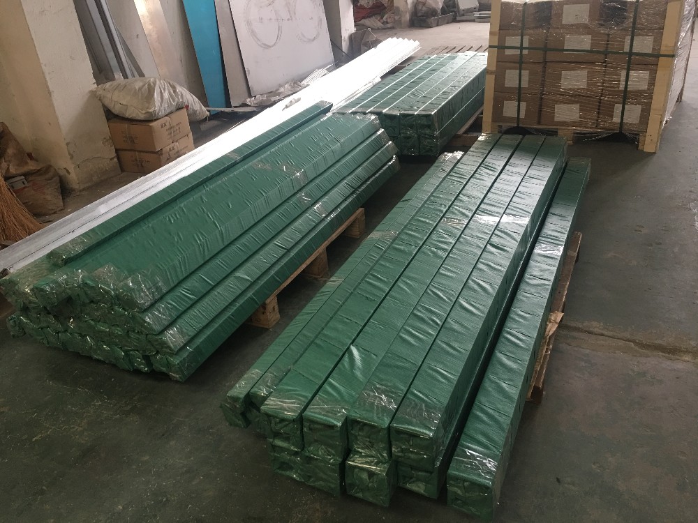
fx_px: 585
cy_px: 262
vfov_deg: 48.2
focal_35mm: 29
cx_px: 349
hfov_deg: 61.7
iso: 40
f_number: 2.2
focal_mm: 4.15
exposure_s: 1/17
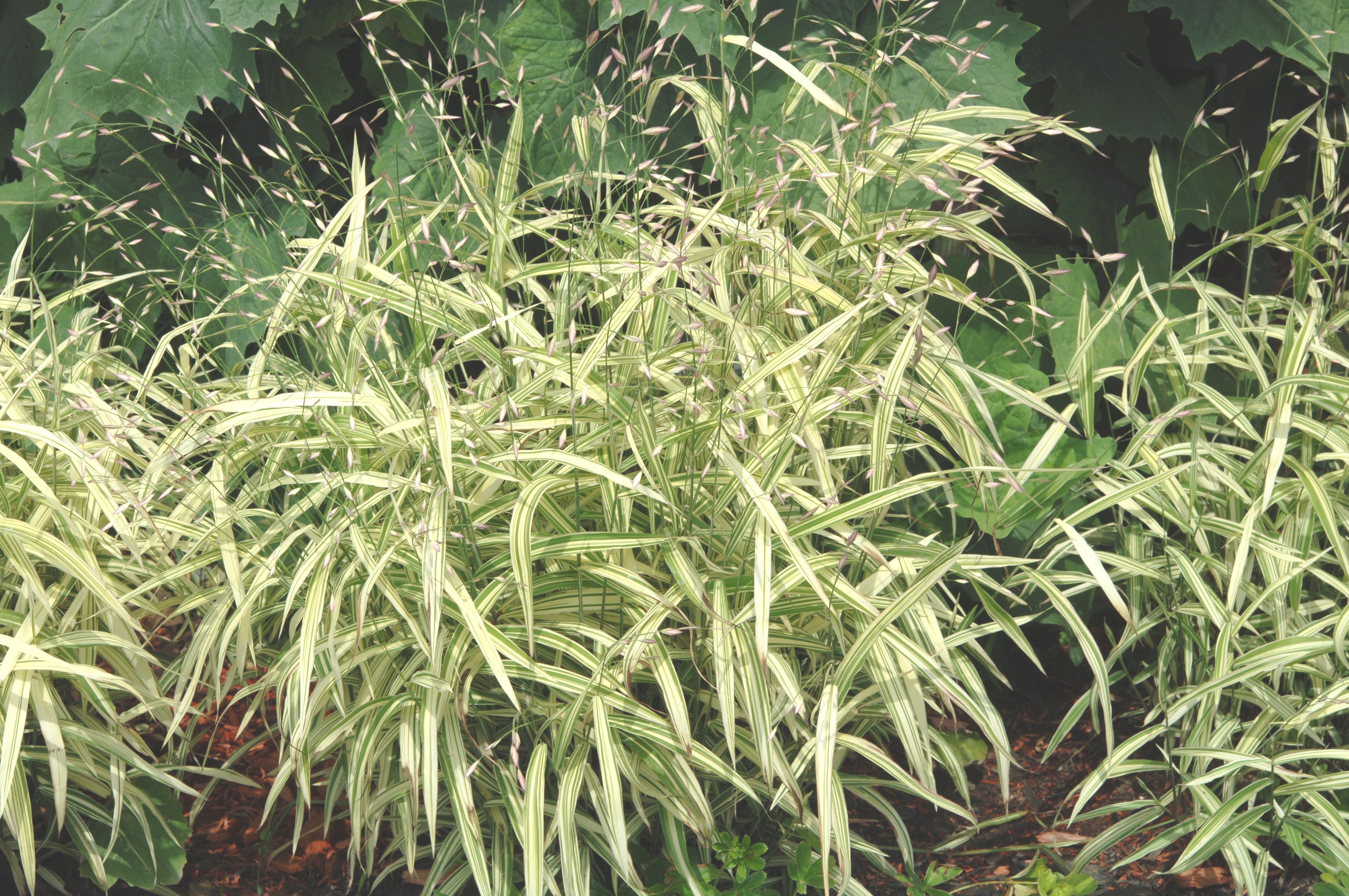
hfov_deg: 22.6
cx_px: 674
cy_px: 448
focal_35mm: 90
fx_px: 3368
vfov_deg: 15.2
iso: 125
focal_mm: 60
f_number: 13
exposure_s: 1/200
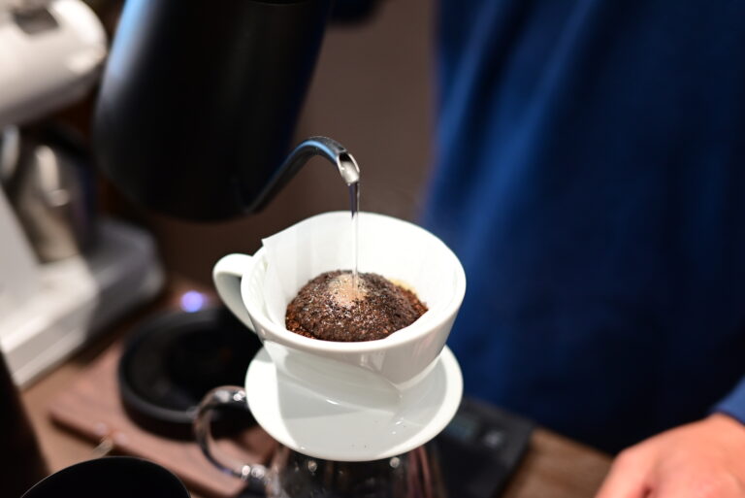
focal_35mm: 40
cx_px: 372
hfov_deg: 48.4
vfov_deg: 33.4
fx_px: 828
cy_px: 249
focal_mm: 40
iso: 800
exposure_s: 1/100
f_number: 2
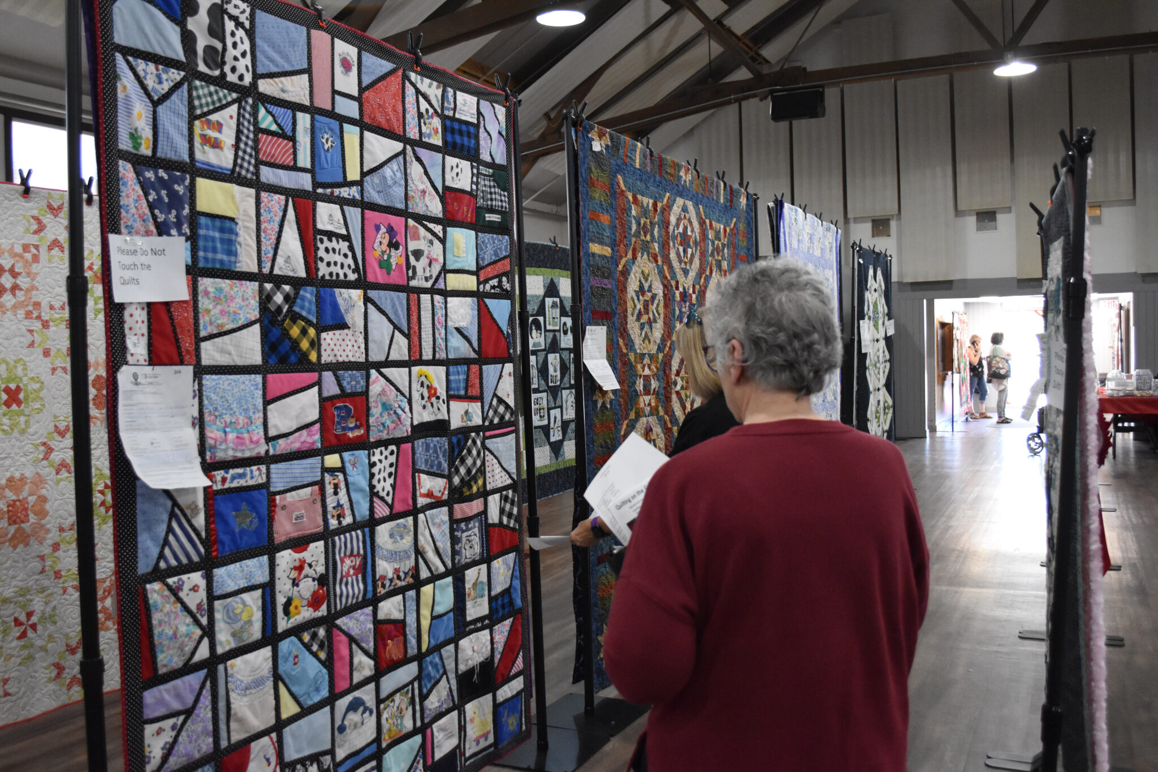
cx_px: 579
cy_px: 386
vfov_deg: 40.0
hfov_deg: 57.2
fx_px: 1061
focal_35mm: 33
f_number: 3.8
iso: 3200
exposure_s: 1/125
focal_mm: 22
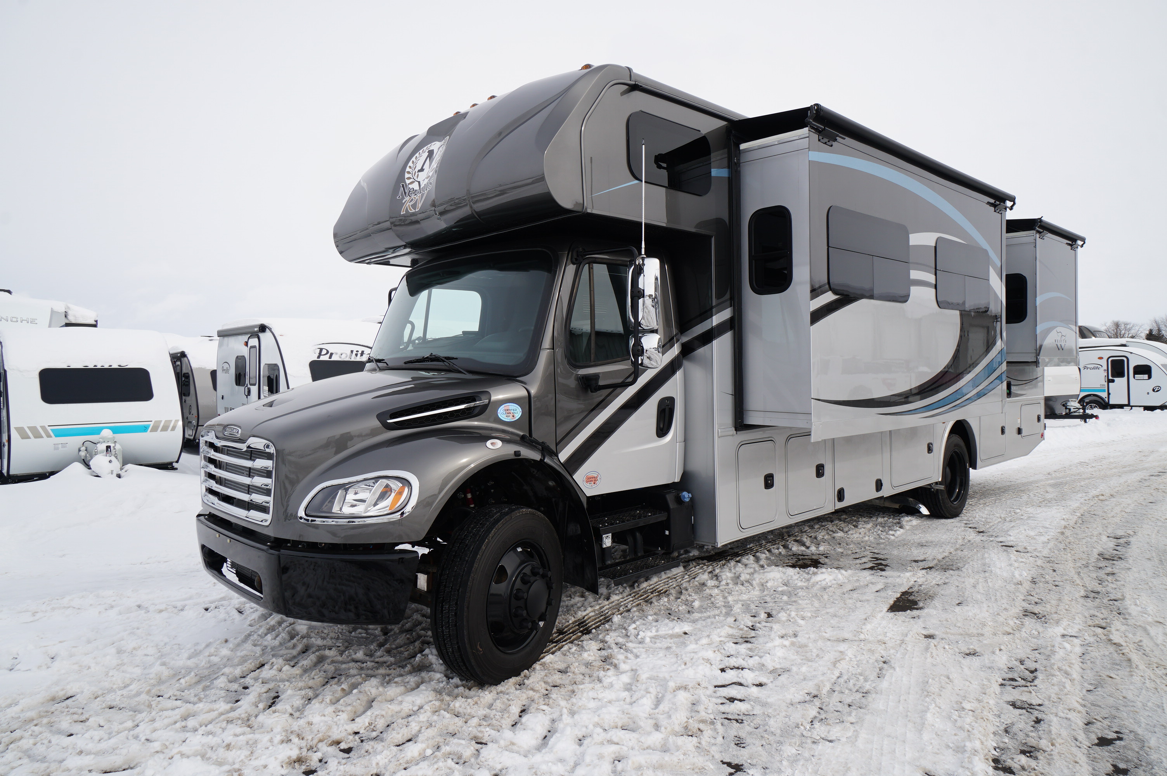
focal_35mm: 22
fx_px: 729
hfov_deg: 77.4
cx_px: 584
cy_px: 388
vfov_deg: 56.1
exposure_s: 1/125
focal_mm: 15
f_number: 11
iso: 100
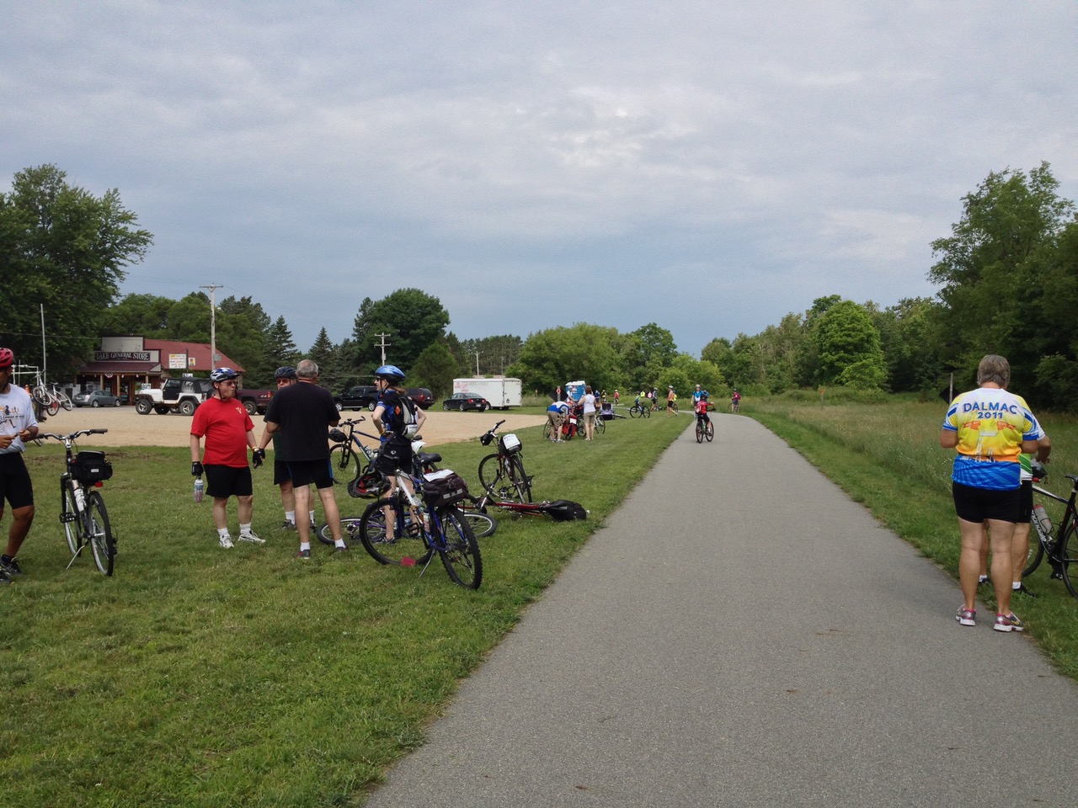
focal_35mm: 35
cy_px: 404
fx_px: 1090
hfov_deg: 52.6
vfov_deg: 40.7
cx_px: 539
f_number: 2.4
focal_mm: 4.28
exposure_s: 1/1727
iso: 50
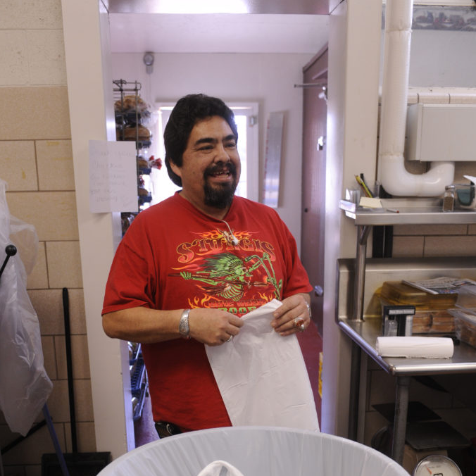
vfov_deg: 36.6
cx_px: 239
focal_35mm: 45
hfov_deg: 37.6
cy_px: 360
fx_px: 700
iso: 1600
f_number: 4.5
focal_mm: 35
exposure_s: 1/250
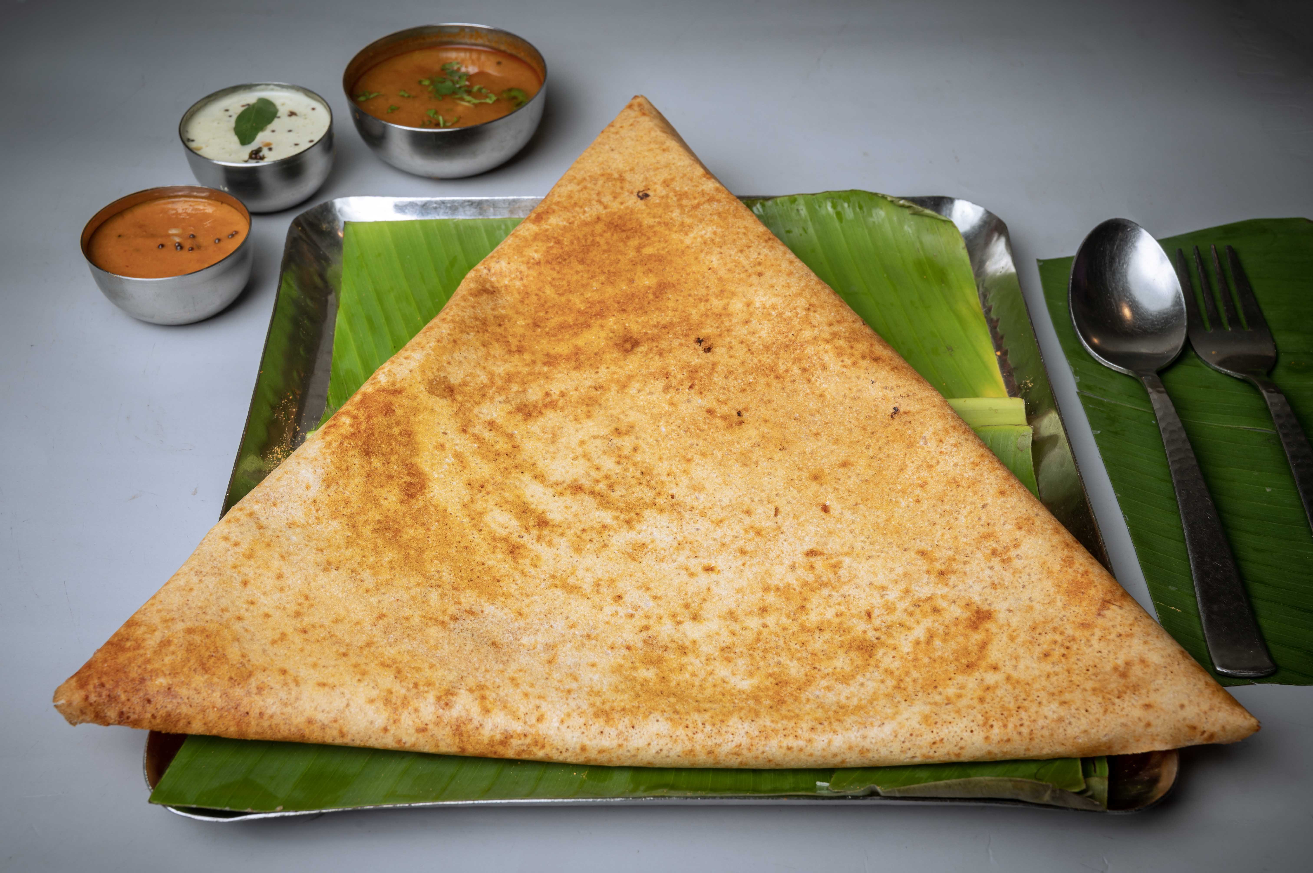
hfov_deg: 50.7
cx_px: 656
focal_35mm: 38
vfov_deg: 35.0
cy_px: 436
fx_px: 1385
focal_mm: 38
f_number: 11
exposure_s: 1/60
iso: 200
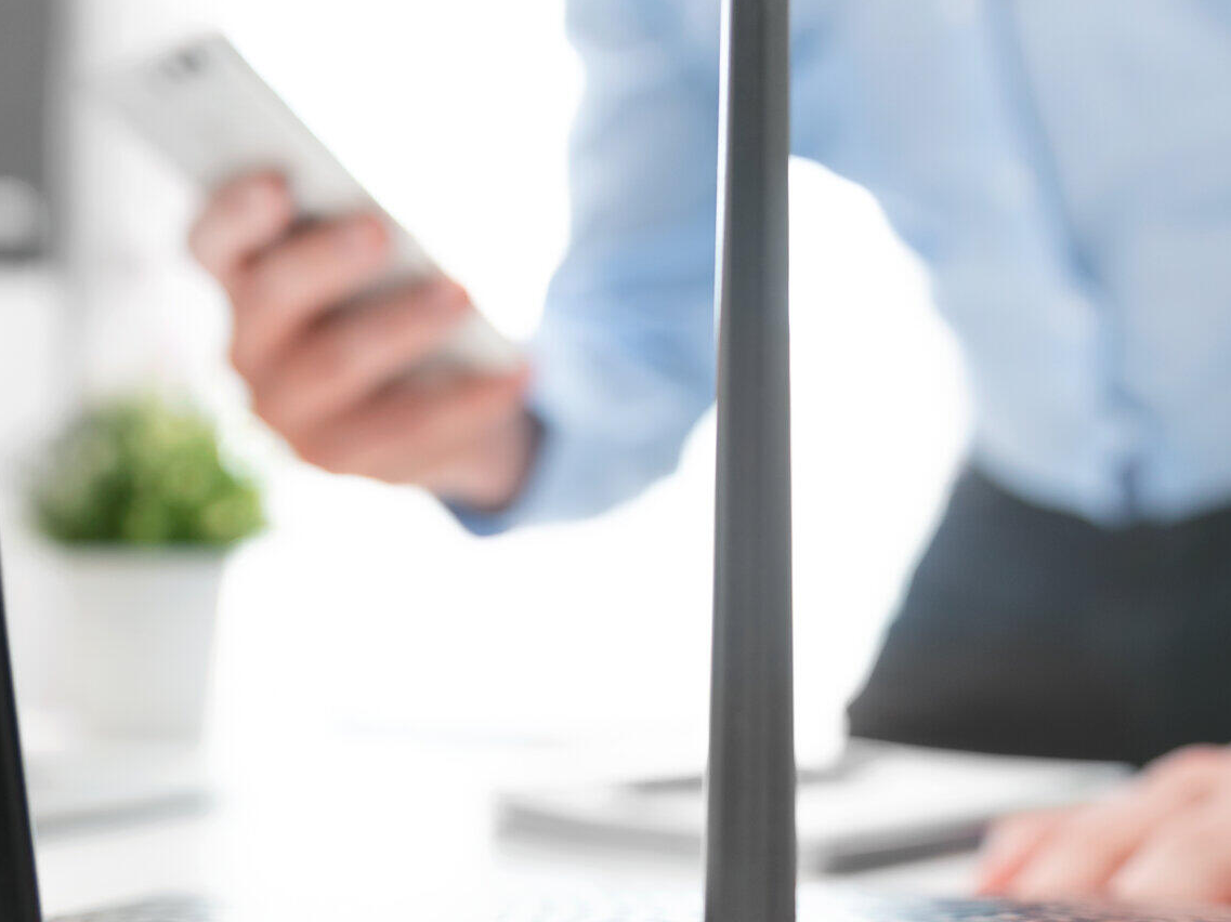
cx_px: 515
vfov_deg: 27.9
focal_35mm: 52
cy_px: 583
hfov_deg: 36.7
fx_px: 1849
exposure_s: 1/100
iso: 200
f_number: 2.8
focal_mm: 24
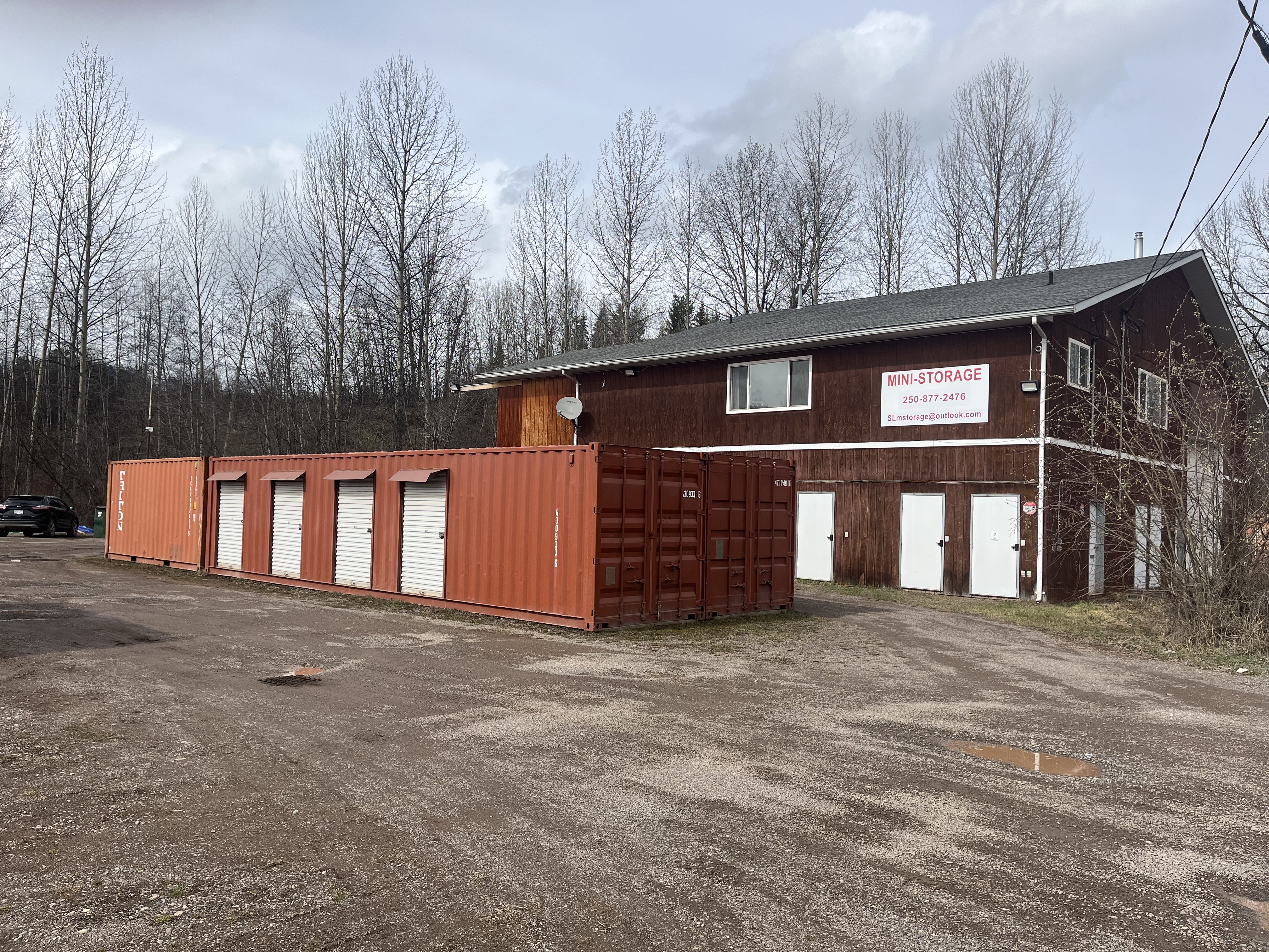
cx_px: 634
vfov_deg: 53.1
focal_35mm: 26
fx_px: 953
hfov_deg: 67.3
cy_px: 476
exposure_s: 1/3623
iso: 50
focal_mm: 5.1
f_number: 1.6
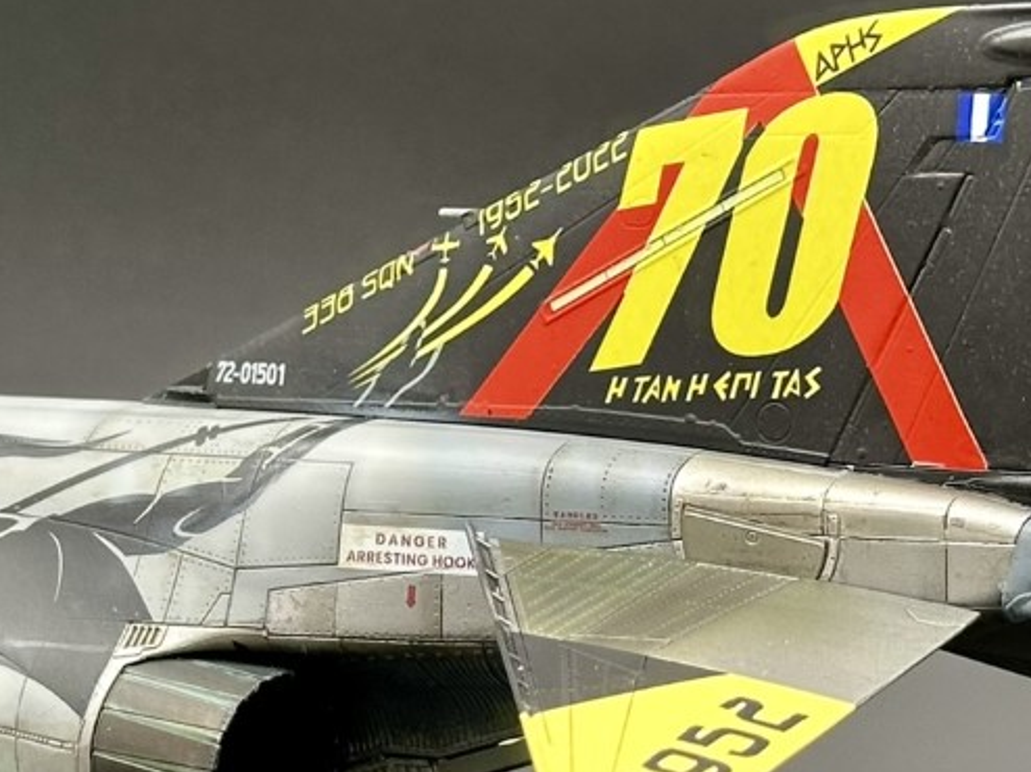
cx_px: -67
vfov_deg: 10.6
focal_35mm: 140
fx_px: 4168
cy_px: 501
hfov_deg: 13.8
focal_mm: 6.86
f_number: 1.78
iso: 80
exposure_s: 1/50
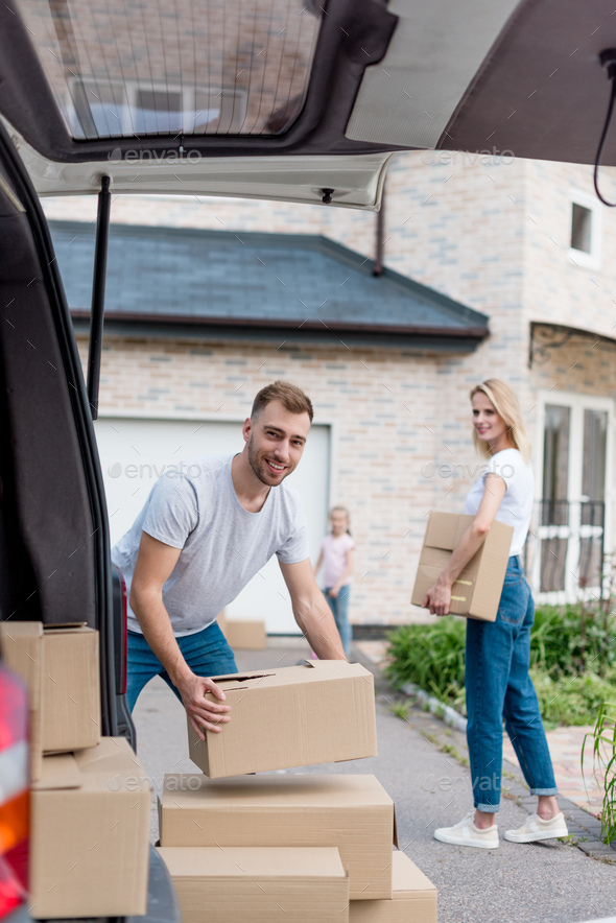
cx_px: 308
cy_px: 462
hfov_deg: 27.0
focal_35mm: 50
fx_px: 1282
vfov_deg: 39.6
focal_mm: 50
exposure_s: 1/3200
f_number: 2.2
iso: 200
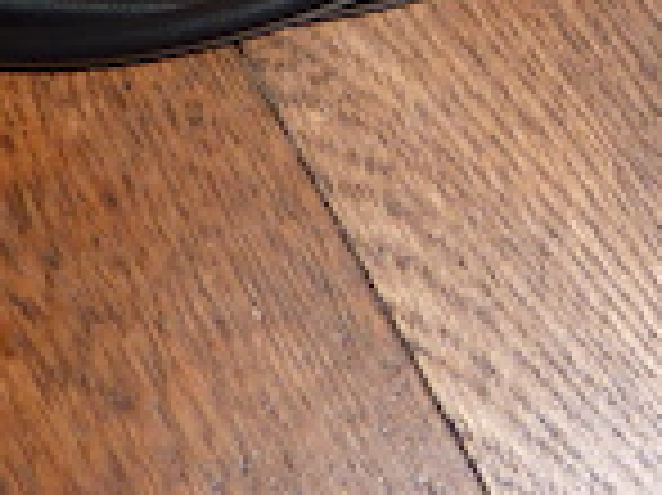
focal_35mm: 136
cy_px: -720
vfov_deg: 9.6
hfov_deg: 14.2
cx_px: 698
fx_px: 2599
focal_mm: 4.1
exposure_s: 1/60
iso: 100
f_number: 3.3
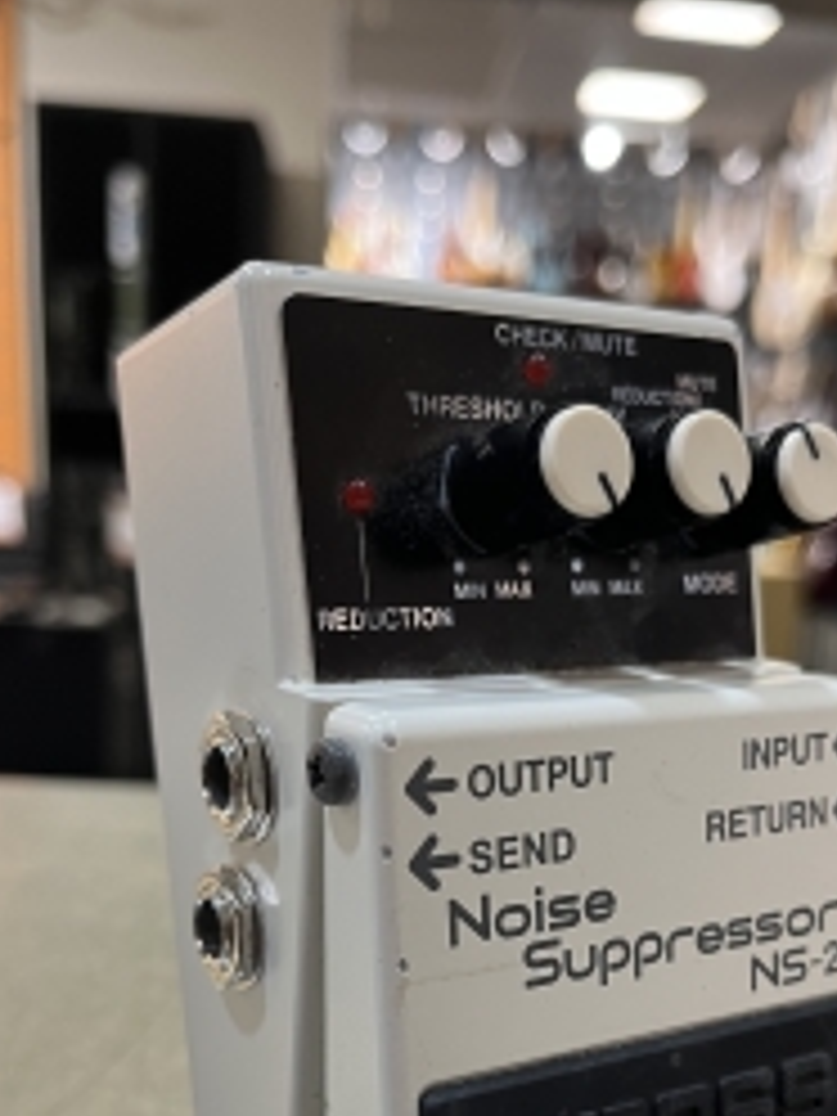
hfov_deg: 34.2
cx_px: 500
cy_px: 873
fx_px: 1354
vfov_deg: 43.0
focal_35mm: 42
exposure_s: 1/61
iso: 100
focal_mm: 5.1
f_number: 1.6
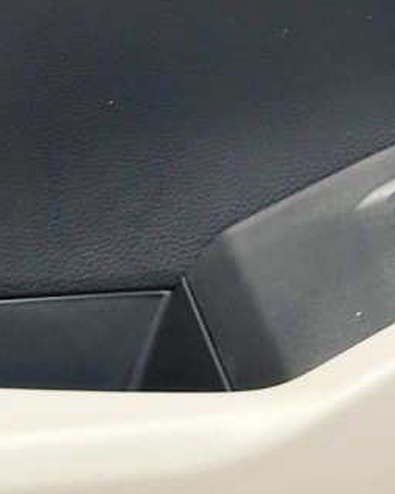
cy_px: -48
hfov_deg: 10.0
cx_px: 558
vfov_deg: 12.6
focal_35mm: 151
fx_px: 2209
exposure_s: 1/30
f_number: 1.78
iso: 500
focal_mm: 6.86
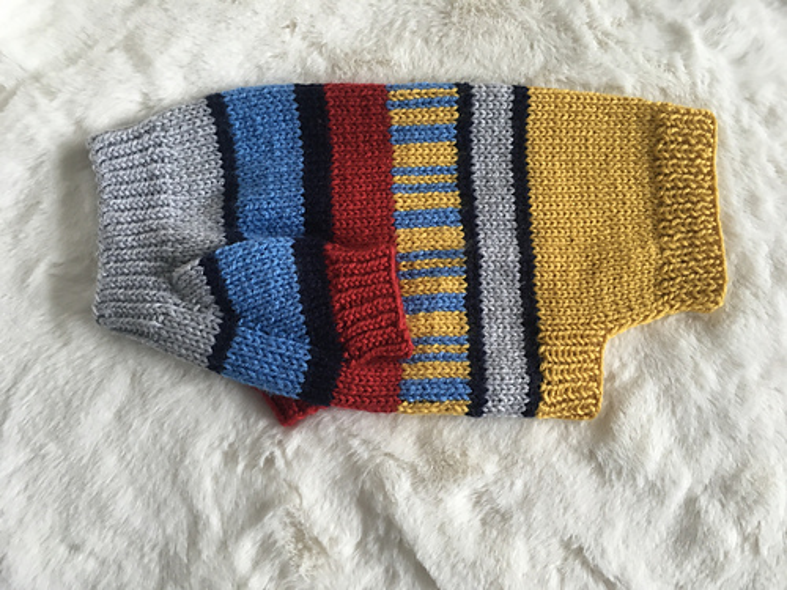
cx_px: 394
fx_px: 659
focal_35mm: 29
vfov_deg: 48.2
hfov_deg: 61.7
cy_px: 295
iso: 100
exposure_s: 1/33
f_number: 2.2
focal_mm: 4.15
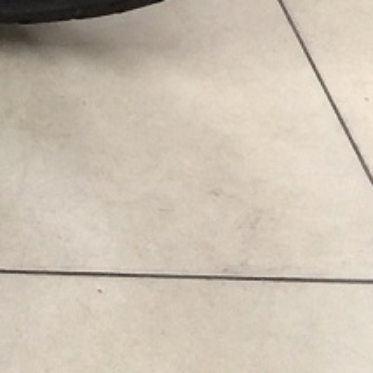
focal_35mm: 192
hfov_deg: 7.4
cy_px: -671
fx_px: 2341
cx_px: -948
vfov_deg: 8.0
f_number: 2.2
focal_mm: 4.15
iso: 64
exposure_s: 1/17
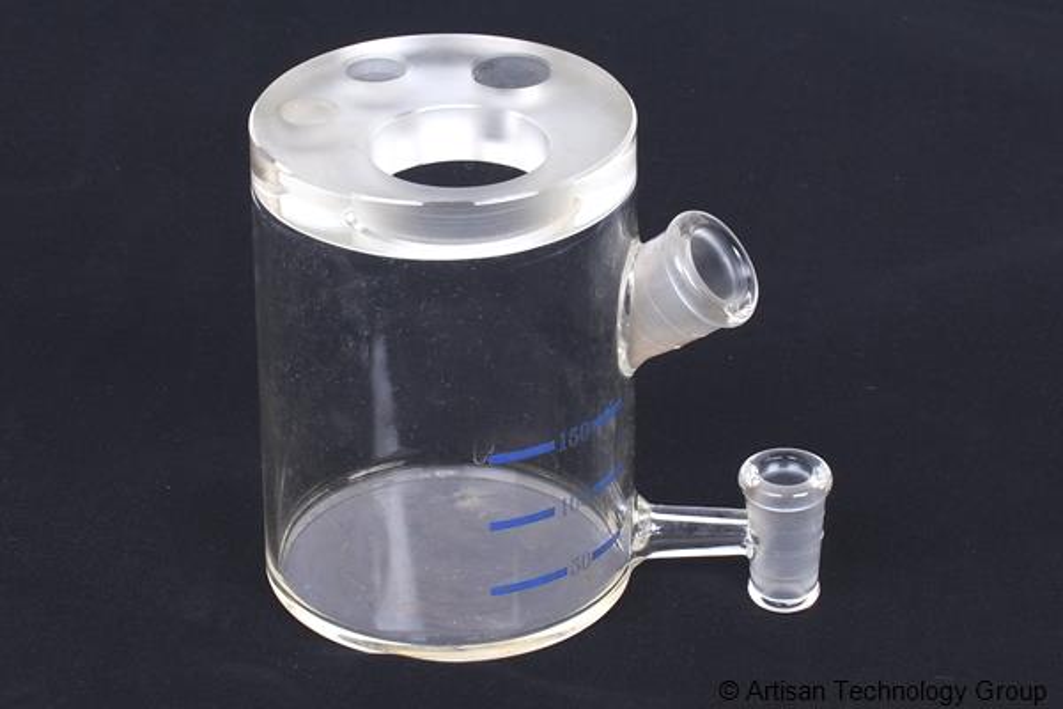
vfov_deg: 23.8
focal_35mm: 57
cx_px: 532
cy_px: 354
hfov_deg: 35.1
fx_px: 1683
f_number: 14
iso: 200
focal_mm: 38
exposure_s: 1/200
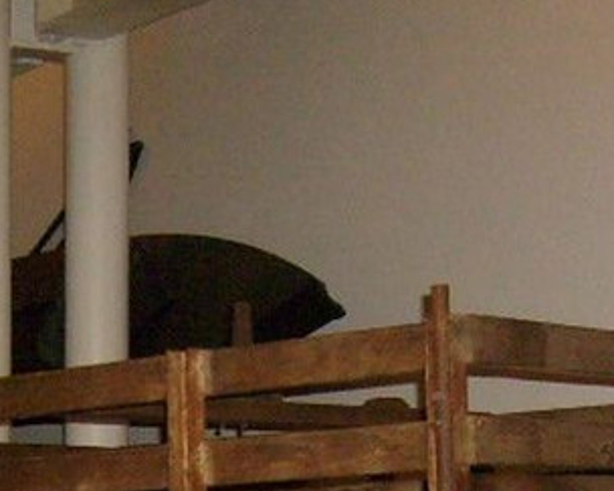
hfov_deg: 15.8
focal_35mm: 120
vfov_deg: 12.2
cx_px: 60
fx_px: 2180
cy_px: 762
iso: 200
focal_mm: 5.8
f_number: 2.8
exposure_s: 1/45
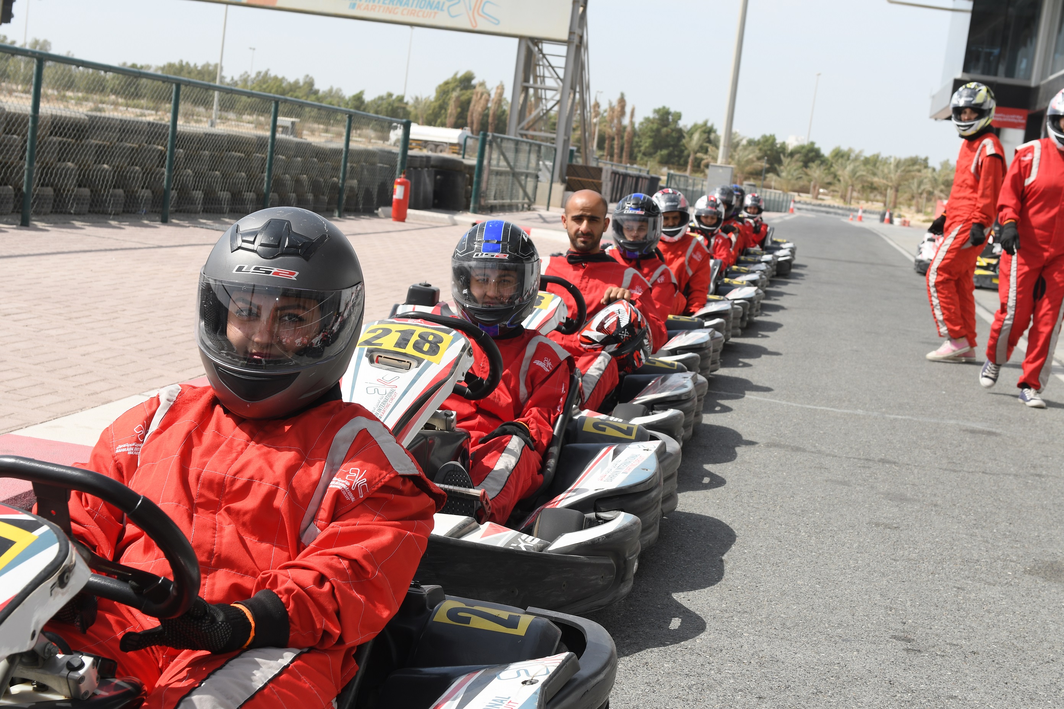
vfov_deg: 23.8
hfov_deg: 35.1
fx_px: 1685
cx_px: 532
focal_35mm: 57
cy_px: 354
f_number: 8
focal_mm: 38
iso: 100
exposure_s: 1/250
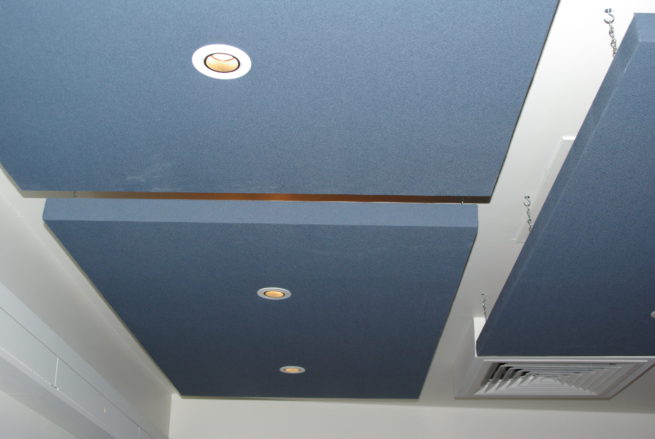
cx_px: 328
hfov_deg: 43.6
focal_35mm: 45
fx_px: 820
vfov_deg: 29.9
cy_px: 220
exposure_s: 1/45
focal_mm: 30
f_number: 8
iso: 400
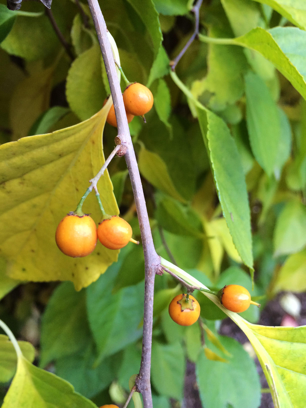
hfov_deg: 46.8
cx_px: 153
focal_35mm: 30
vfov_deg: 60.0
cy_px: 204
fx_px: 354
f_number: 2.2
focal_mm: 4.12
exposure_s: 1/30
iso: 64
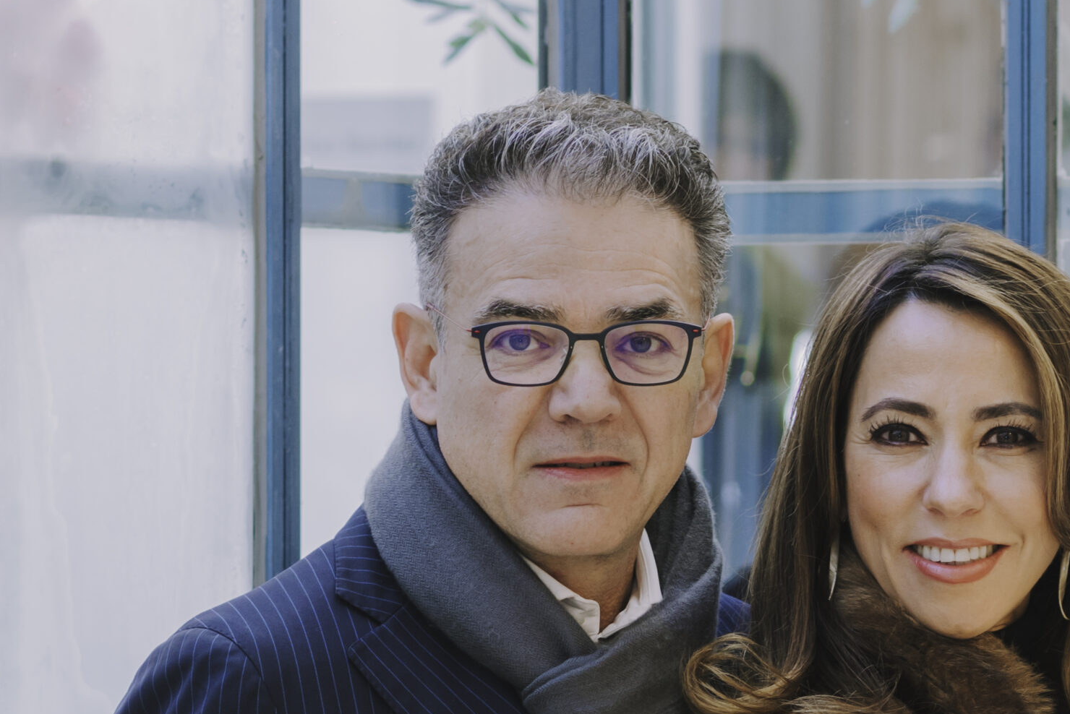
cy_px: 595
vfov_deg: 9.3
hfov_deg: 13.9
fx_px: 4371
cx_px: 774
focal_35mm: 147
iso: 400
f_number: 4
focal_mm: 85
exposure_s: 1/125
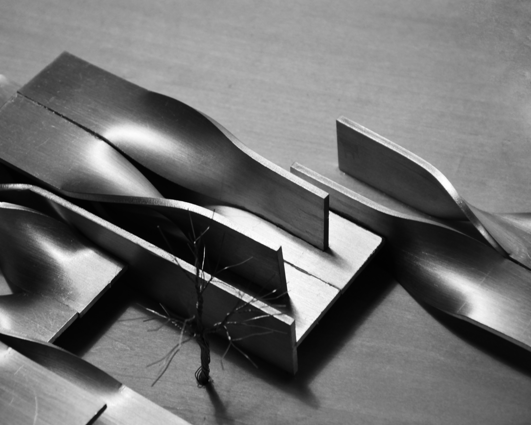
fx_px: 2791
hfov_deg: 10.9
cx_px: 215
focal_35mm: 178
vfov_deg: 8.7
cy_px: 213
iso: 400
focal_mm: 105
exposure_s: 1/15
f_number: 8
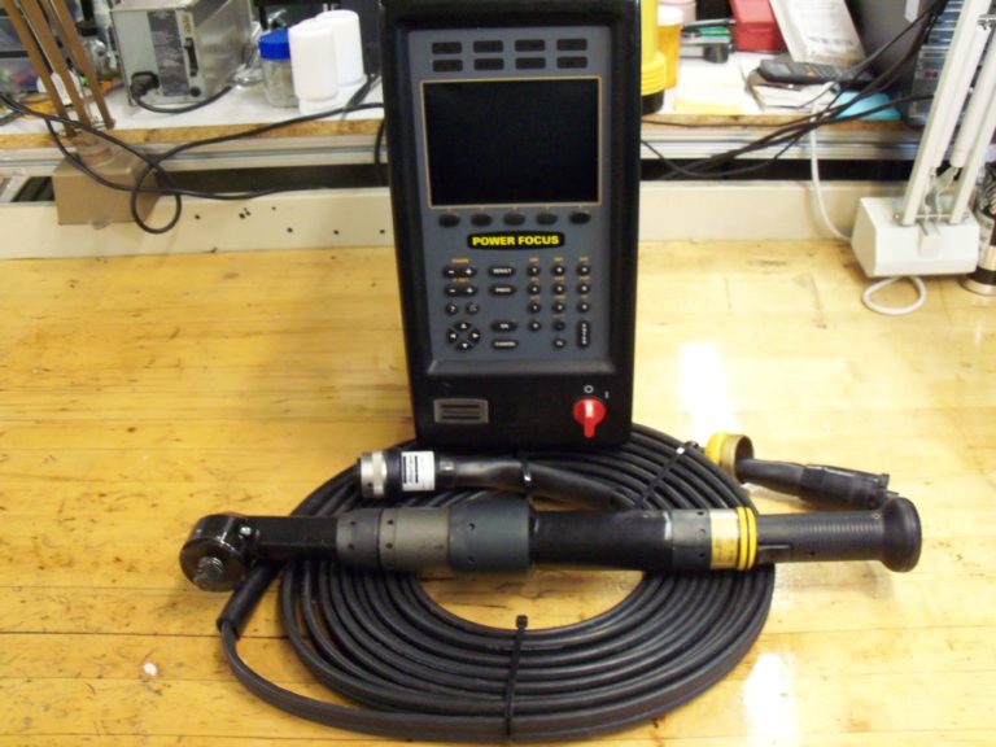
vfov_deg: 40.7
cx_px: 498
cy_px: 374
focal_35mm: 35
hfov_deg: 52.6
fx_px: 1007
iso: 320
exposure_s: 1/30
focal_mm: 6.3
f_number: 3
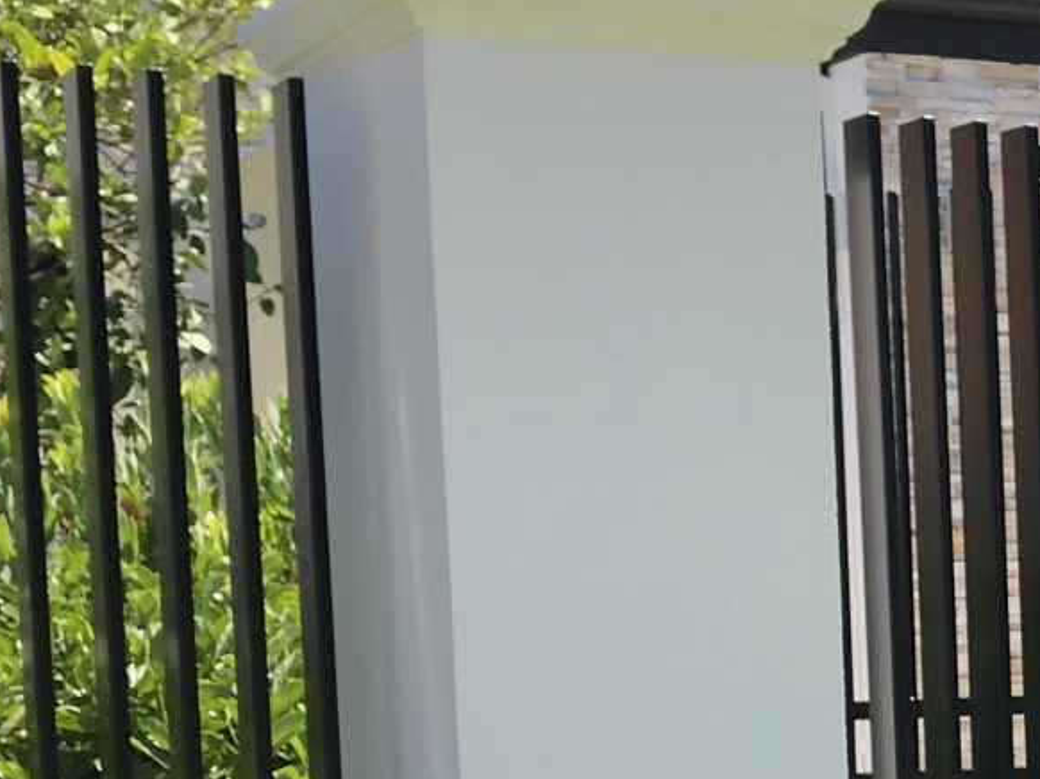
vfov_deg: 15.0
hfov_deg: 19.2
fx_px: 2913
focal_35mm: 97
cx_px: 1210
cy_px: 747
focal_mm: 3.99
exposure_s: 1/1259
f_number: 1.8
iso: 20
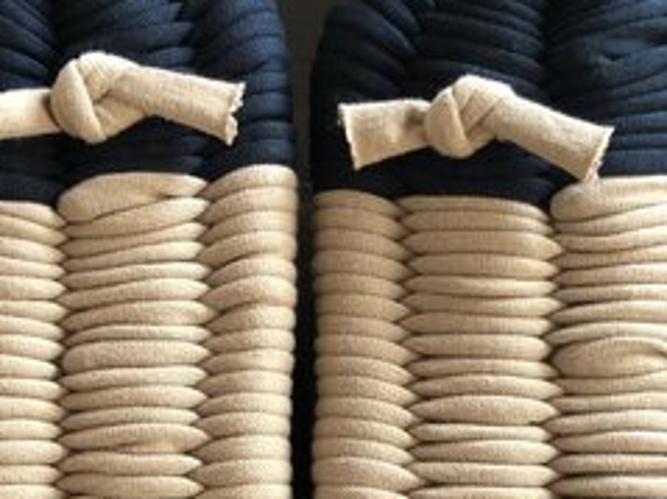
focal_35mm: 75
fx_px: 1444
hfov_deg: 26.0
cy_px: 496
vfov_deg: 19.1
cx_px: 315
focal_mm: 3.99
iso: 80
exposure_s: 1/7
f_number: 1.8
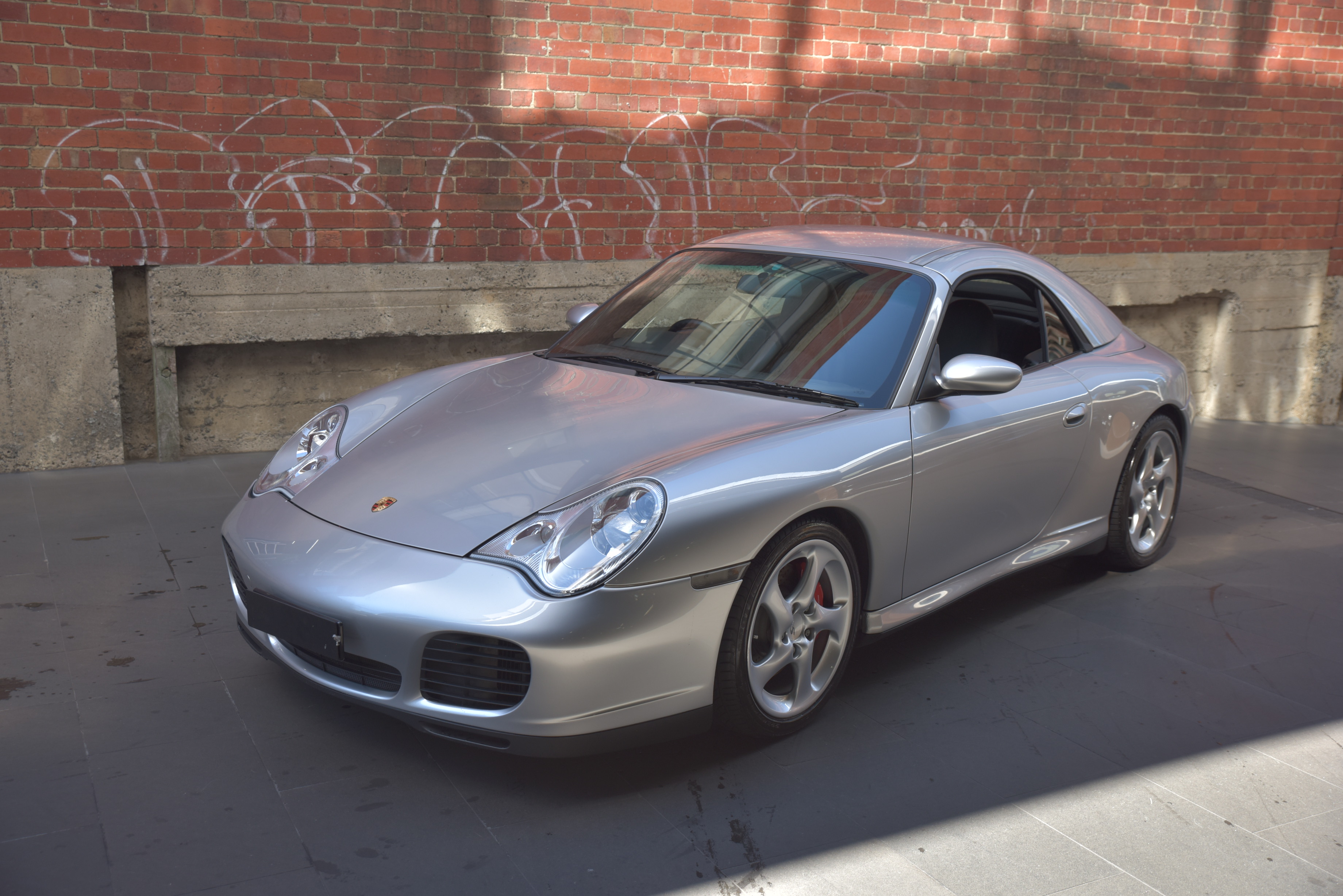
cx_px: 672
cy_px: 448
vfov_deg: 36.9
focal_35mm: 36
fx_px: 1343
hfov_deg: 53.1
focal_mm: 36
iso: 250
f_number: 4
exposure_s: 1/400
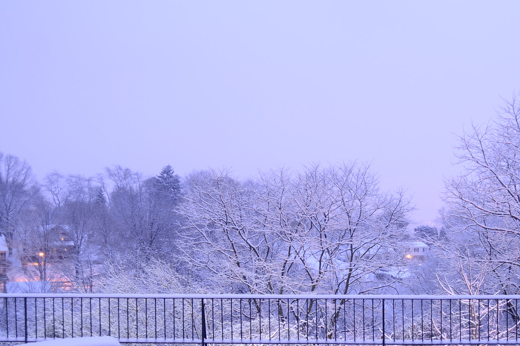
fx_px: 780
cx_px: 371
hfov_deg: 36.3
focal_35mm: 54
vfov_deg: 24.8
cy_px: 251
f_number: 5.6
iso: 200
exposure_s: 5
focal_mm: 24
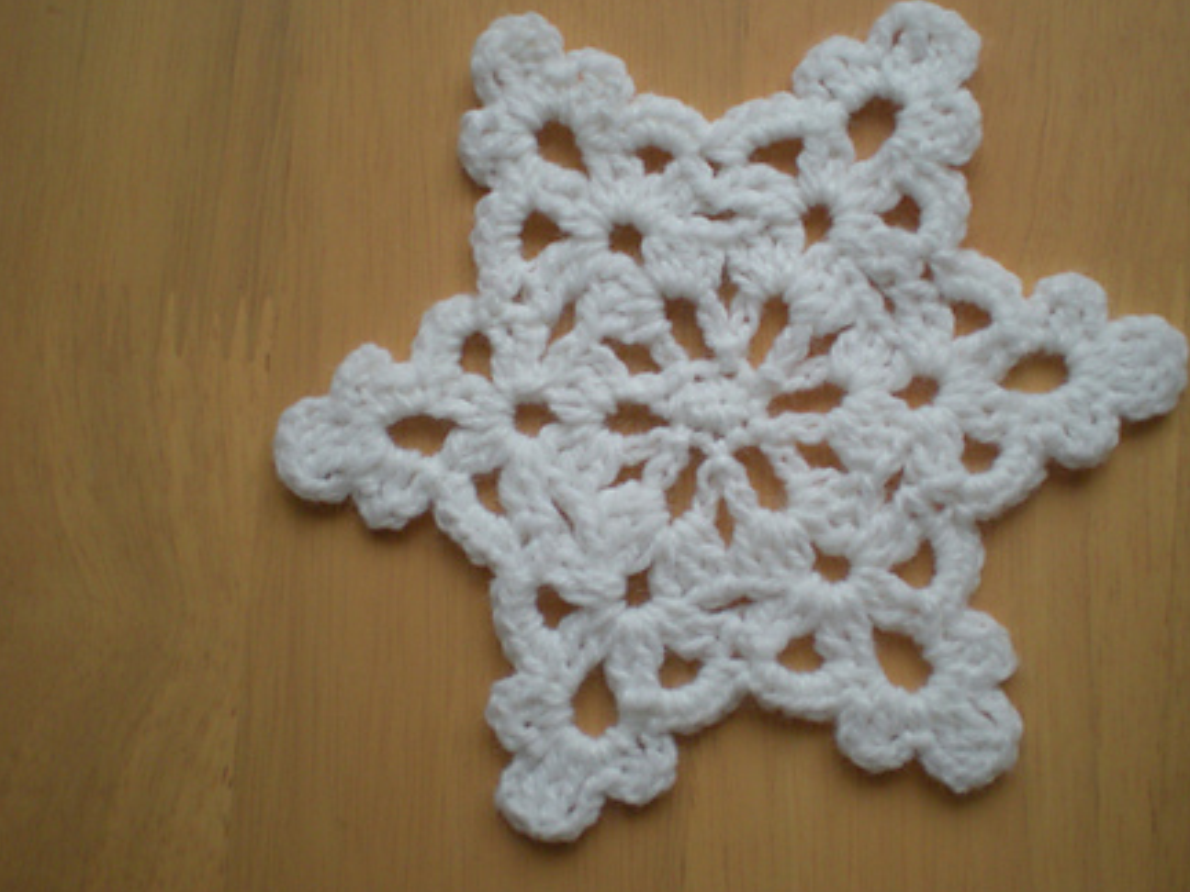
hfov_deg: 42.9
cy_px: 390
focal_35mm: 44
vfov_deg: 32.8
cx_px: 658
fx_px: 1513
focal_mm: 6.3
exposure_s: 1/30.4
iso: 200
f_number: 3.1
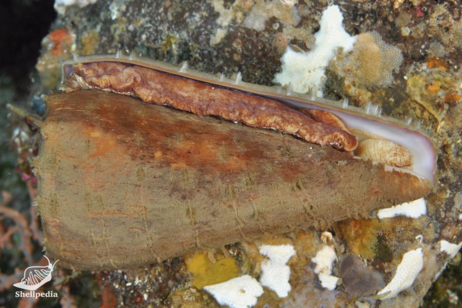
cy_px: 154
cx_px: 231
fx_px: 1155
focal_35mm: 90
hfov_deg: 22.6
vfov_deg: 15.2
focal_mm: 60
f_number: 18
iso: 200
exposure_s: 1/60
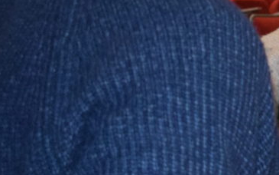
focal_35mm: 206
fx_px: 1566
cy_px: 99
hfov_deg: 9.0
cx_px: 706
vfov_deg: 6.4
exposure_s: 1/60
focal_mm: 24
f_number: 4
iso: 3200
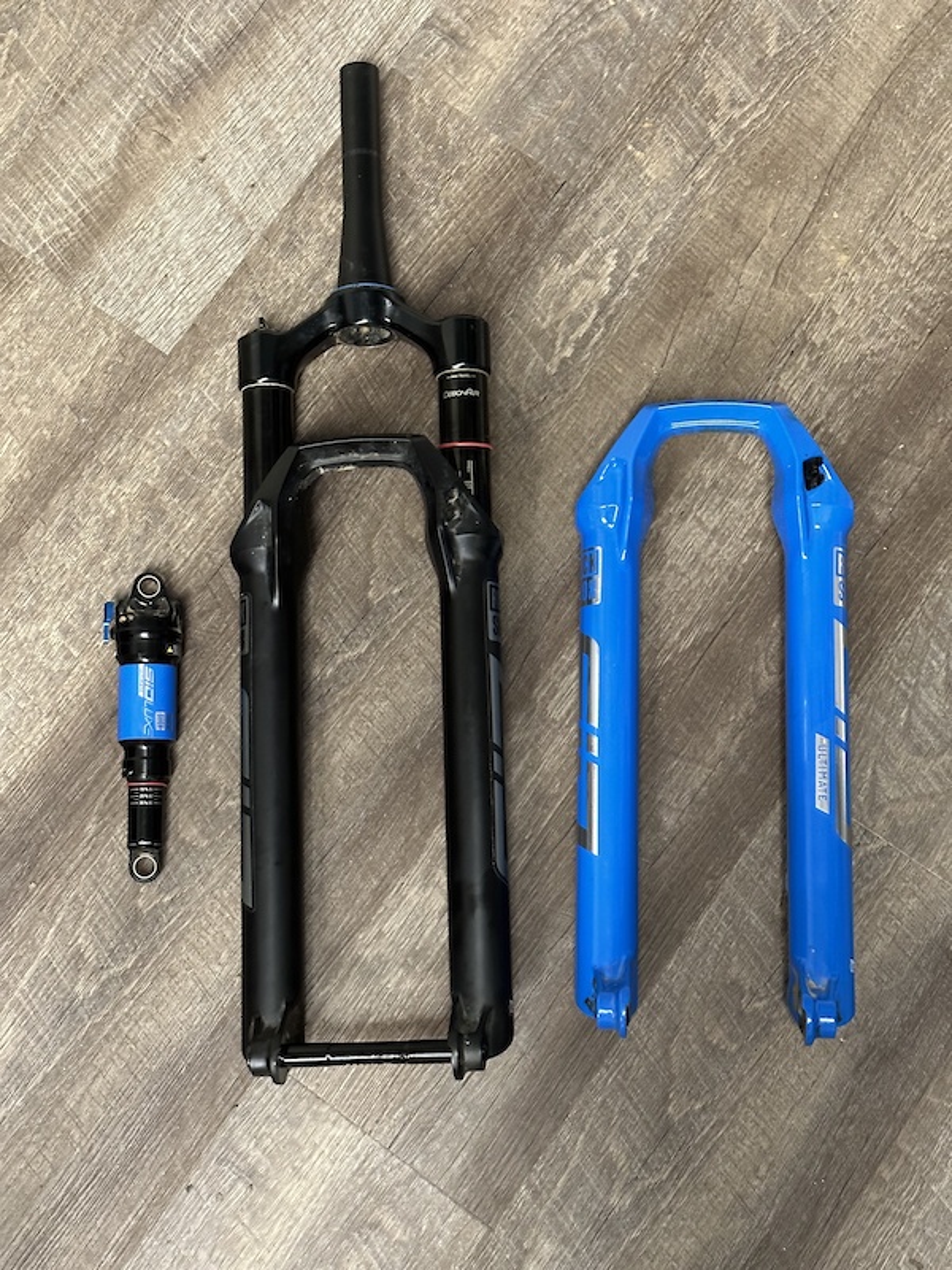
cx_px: 476
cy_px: 635
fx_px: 1760
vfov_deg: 39.7
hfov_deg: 30.3
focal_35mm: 48
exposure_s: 1/30
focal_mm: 6.86
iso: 500
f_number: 1.78
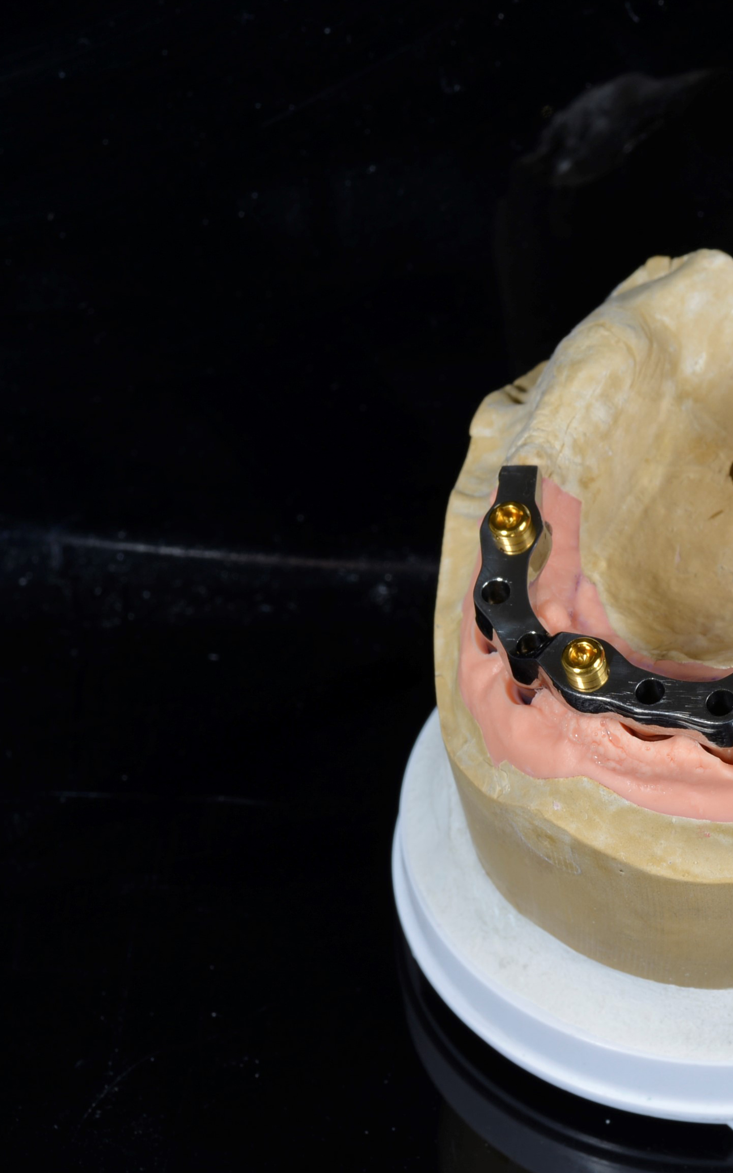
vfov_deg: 8.7
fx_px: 7698
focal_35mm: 241
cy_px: 586
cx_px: 736
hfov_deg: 5.4
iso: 100
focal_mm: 105
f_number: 29
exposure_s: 1/125
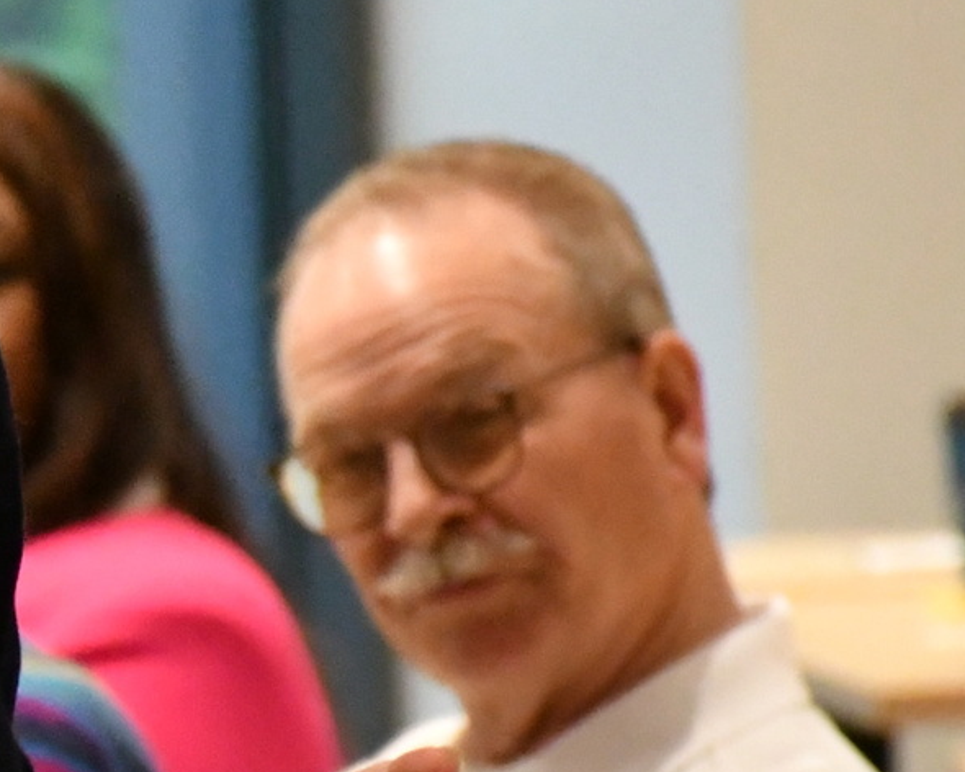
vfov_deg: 1.8
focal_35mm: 866
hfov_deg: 2.2
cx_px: -370
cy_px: 481
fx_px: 24733
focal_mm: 140
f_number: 5.6
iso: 6400
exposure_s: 1/125
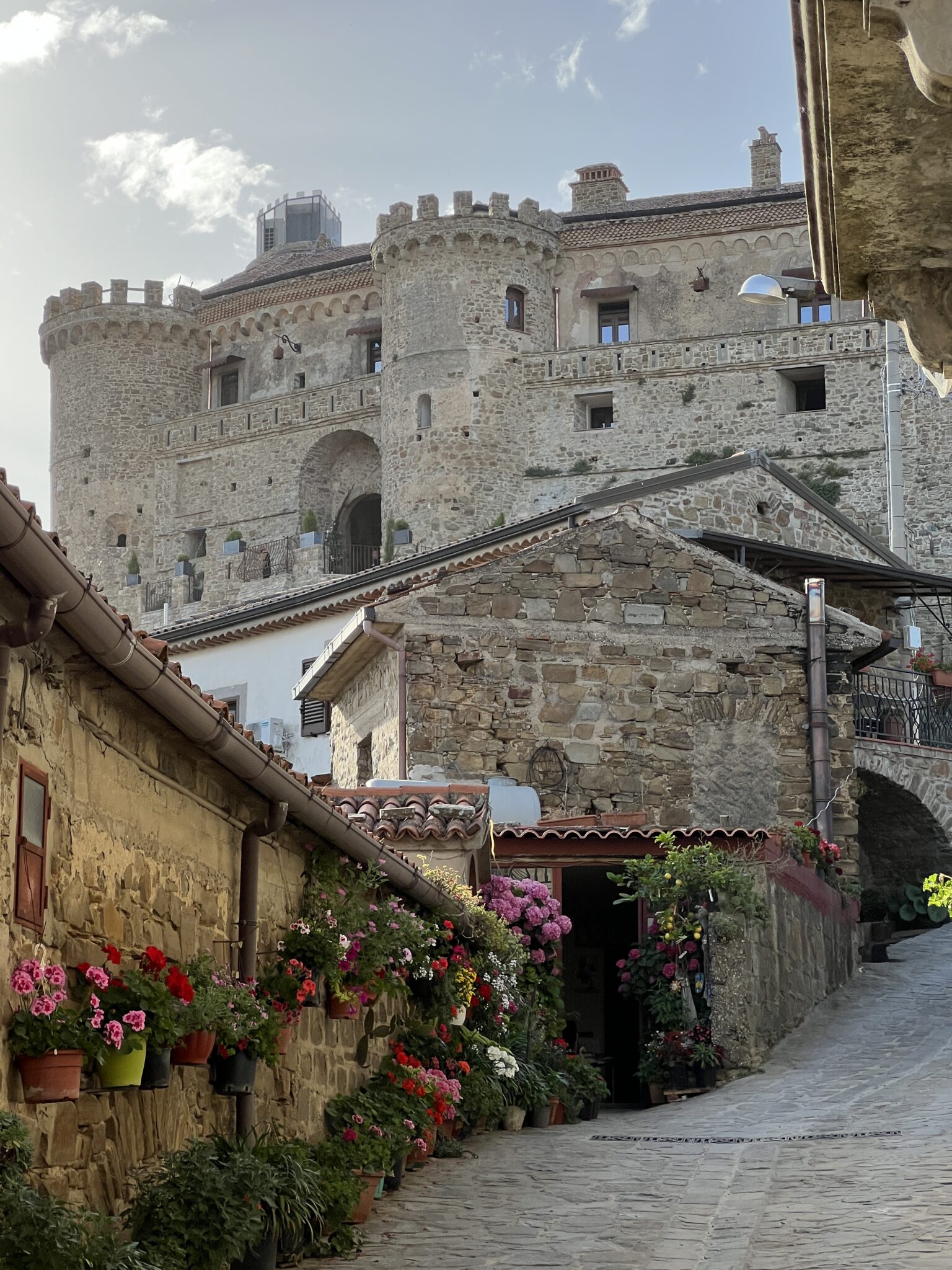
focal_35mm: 77
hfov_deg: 19.1
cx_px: 476
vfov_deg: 25.3
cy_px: 635
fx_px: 2824
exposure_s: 1/582
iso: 32
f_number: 2.8
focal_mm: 9
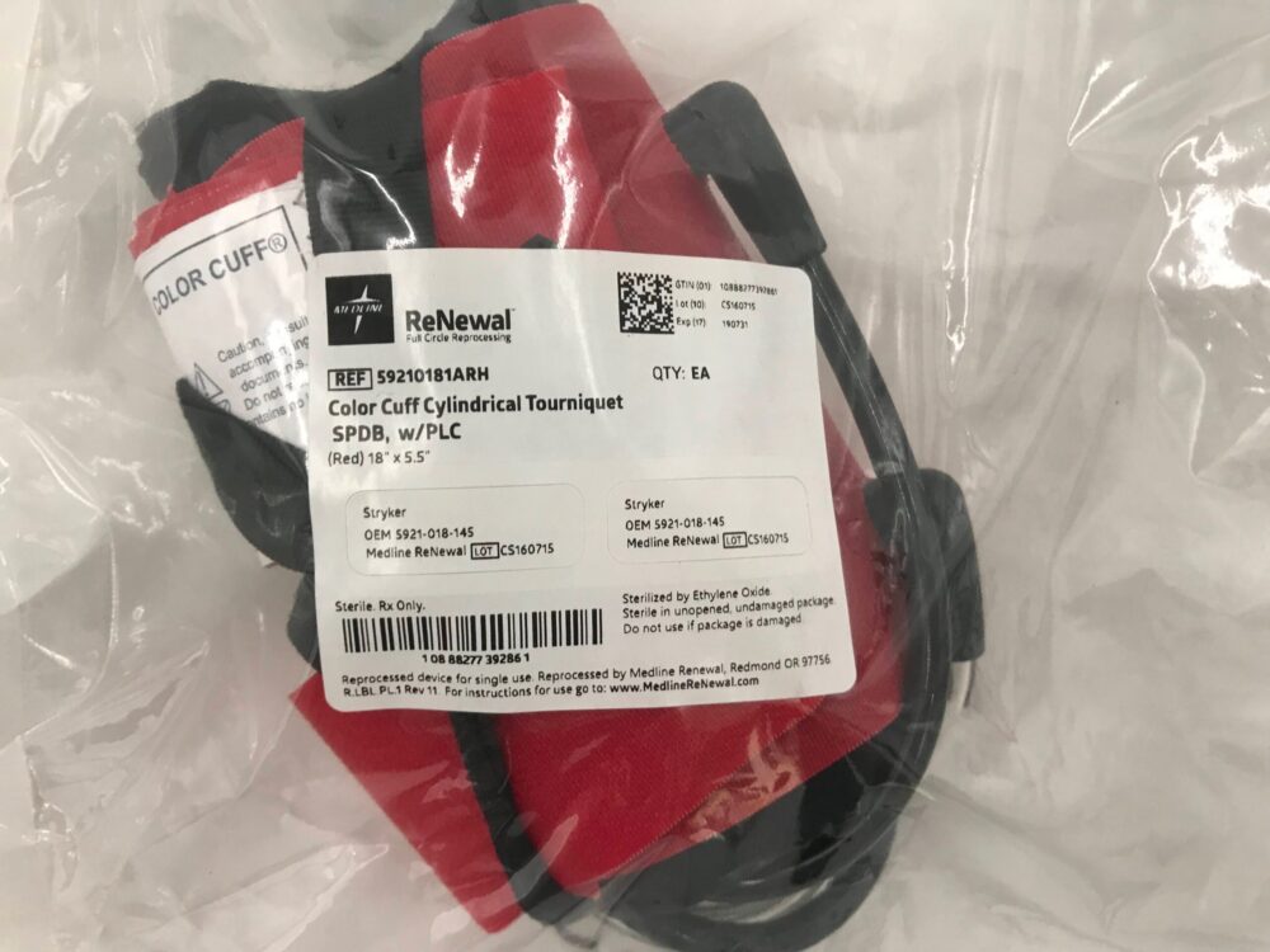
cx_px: 635
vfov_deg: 49.7
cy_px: 476
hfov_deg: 63.4
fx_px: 1027
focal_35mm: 28
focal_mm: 3.99
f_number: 1.8
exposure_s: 1/40
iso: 25
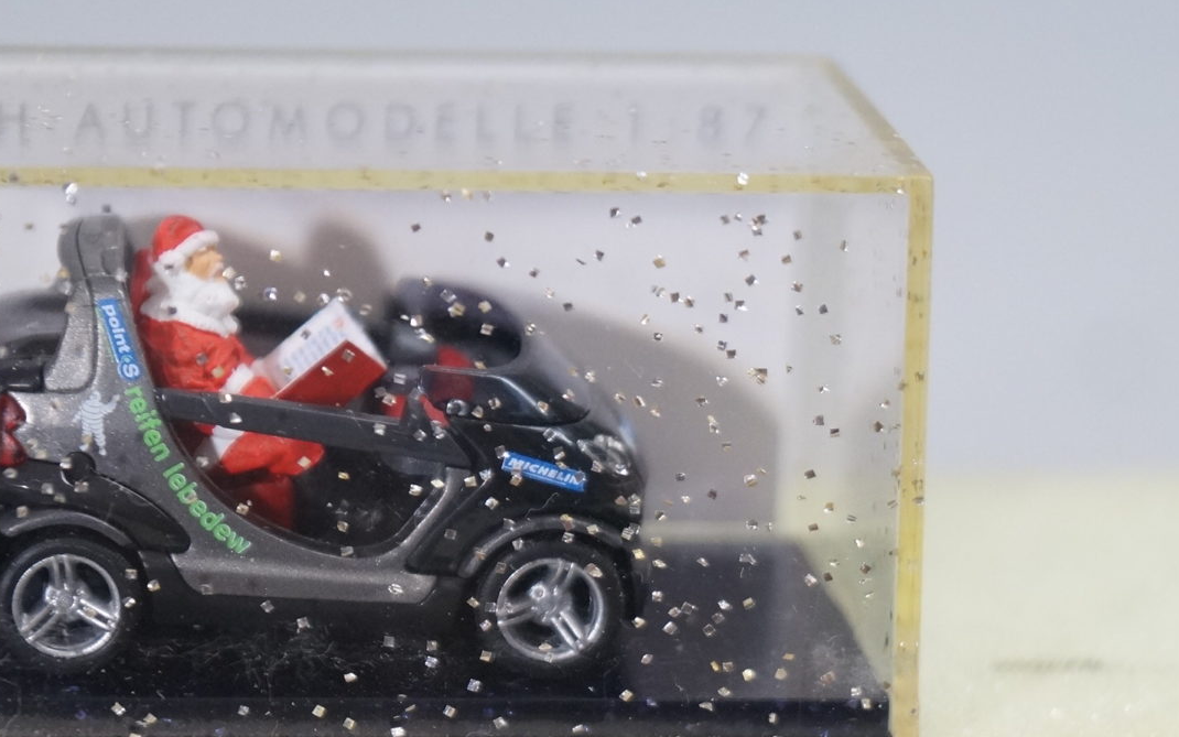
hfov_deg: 13.0
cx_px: 302
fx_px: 5173
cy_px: 378
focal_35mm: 161
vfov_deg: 8.2
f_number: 5.6
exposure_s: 1/160
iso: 1250
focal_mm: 55
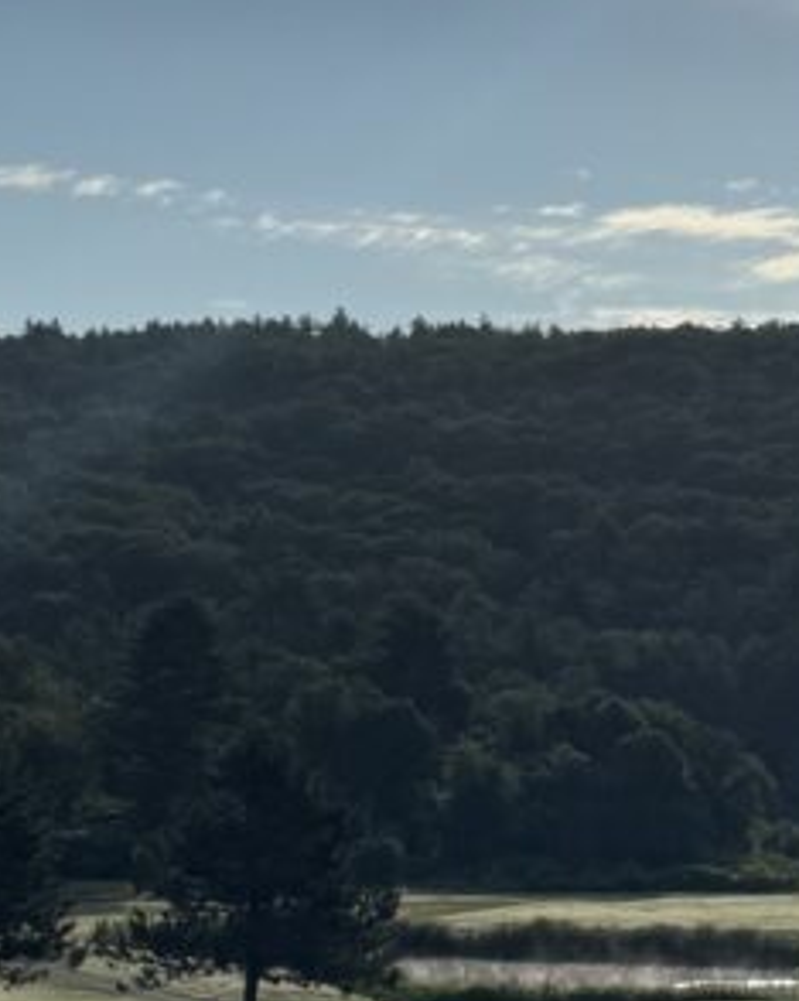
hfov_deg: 12.2
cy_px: 557
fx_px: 3640
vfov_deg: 15.6
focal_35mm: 123
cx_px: 1011
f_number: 1.78
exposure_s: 1/12346
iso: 64
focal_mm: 6.76
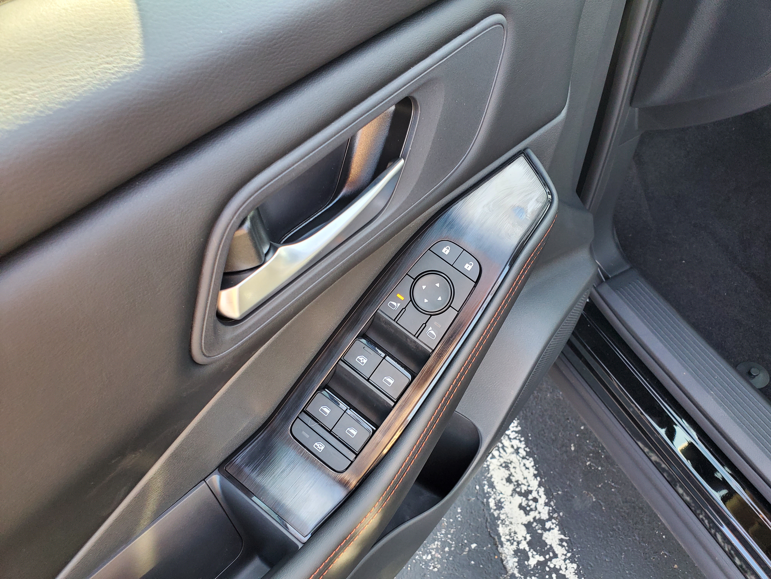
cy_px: 290
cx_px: 386
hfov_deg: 67.3
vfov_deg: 53.1
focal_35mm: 26
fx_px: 579
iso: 160
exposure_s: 1/120
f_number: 2.4
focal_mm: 4.3
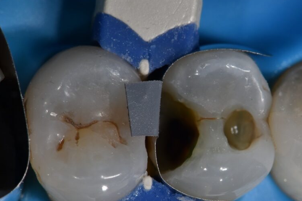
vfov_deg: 6.4
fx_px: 1803
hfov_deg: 9.6
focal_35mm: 215
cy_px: 120
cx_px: 206
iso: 200
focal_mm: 105
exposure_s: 1/160
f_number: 32
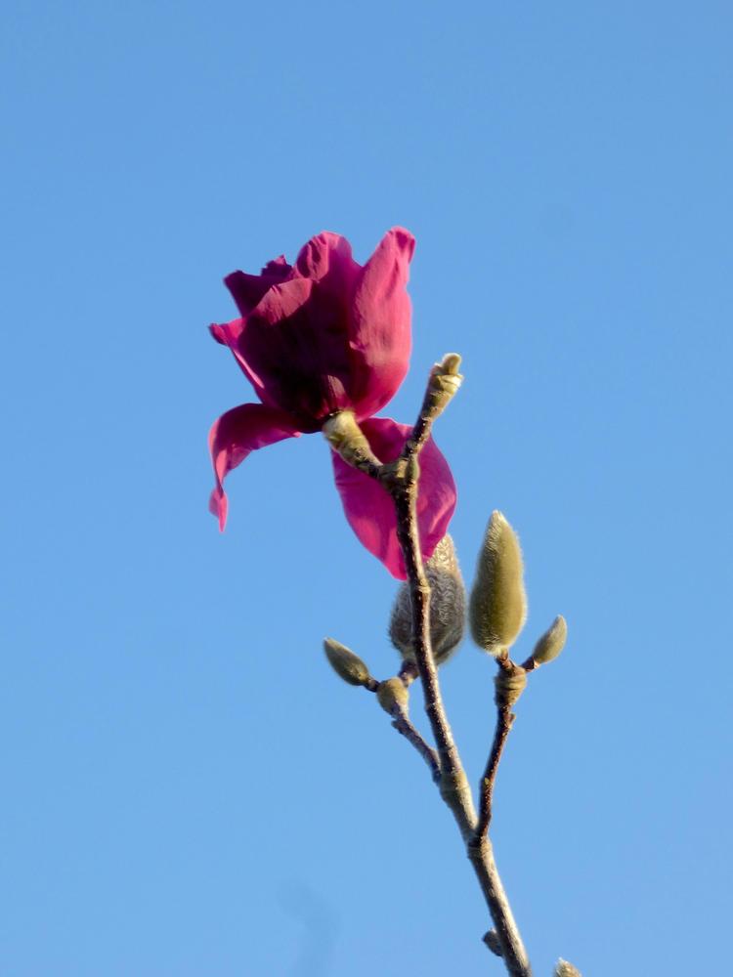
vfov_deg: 7.8
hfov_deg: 5.9
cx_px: 366
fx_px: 7143
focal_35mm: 253
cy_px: 488
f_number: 5.5
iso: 100
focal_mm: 41.14
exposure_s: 1/250
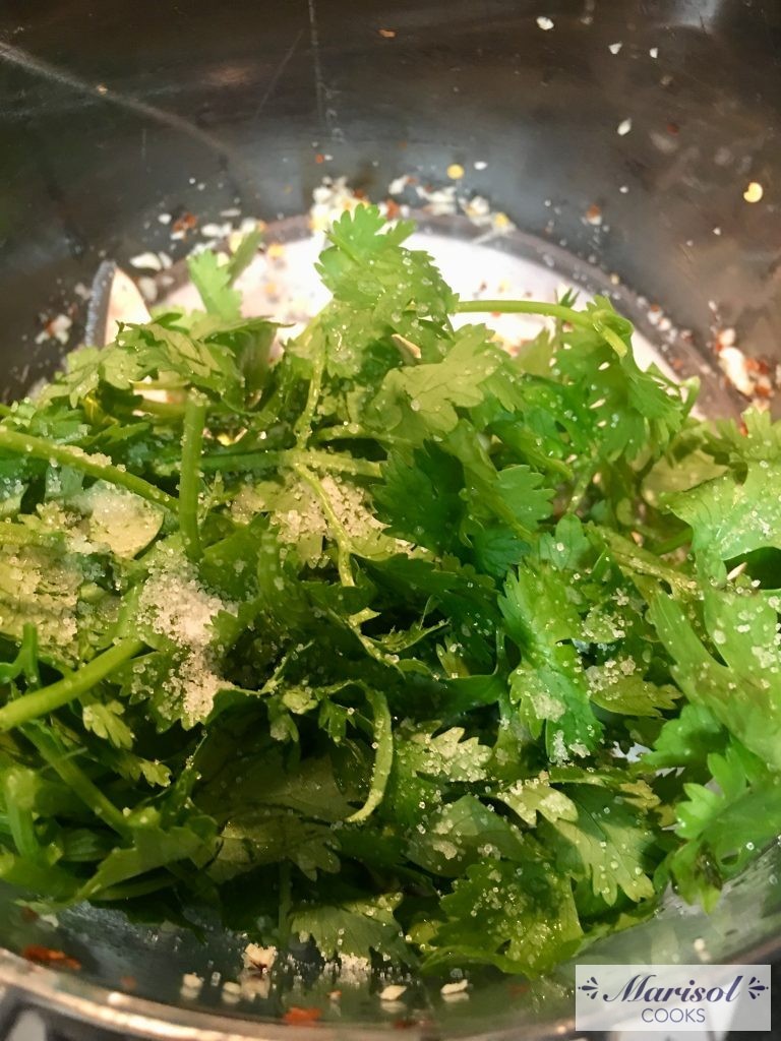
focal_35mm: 29
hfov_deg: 48.2
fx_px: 872
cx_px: 390
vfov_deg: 61.7
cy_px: 520
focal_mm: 4.15
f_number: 2.2
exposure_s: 1/10
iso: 80
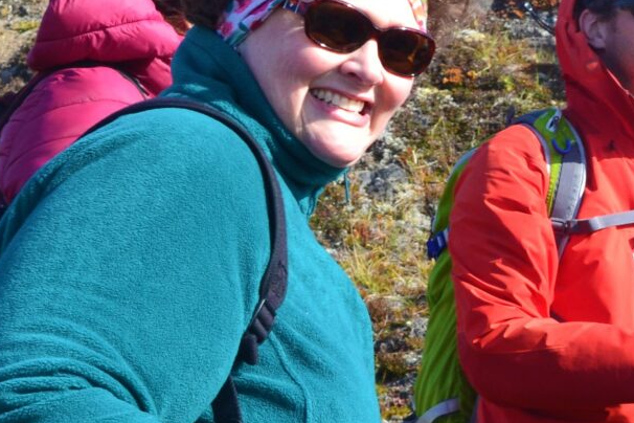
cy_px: 276
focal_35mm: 152
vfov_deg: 9.0
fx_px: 2677
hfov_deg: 13.2
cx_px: 723
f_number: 10
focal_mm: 30
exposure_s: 1/200
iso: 400
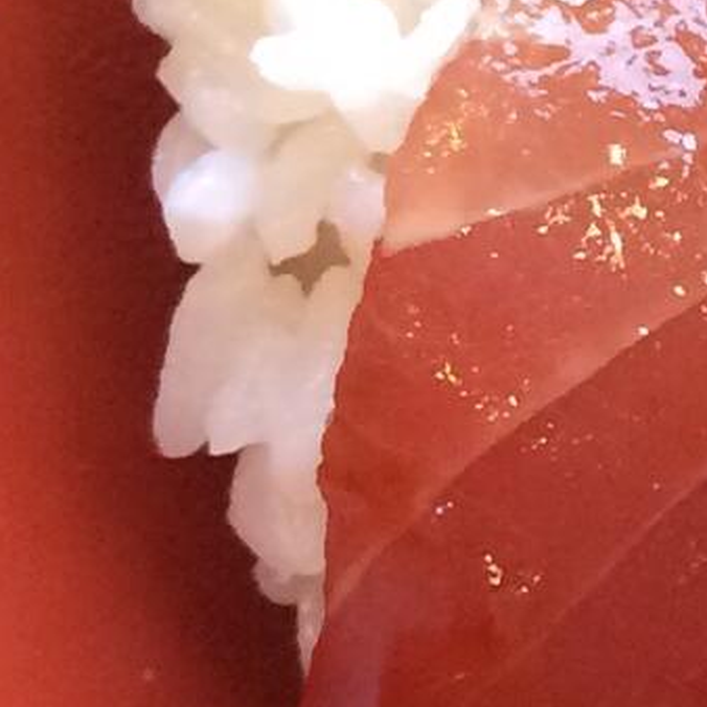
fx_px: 4783
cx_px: 2021
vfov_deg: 8.4
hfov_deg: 7.5
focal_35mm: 207
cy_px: -99
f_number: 2.2
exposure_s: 1/30
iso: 125
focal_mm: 4.15
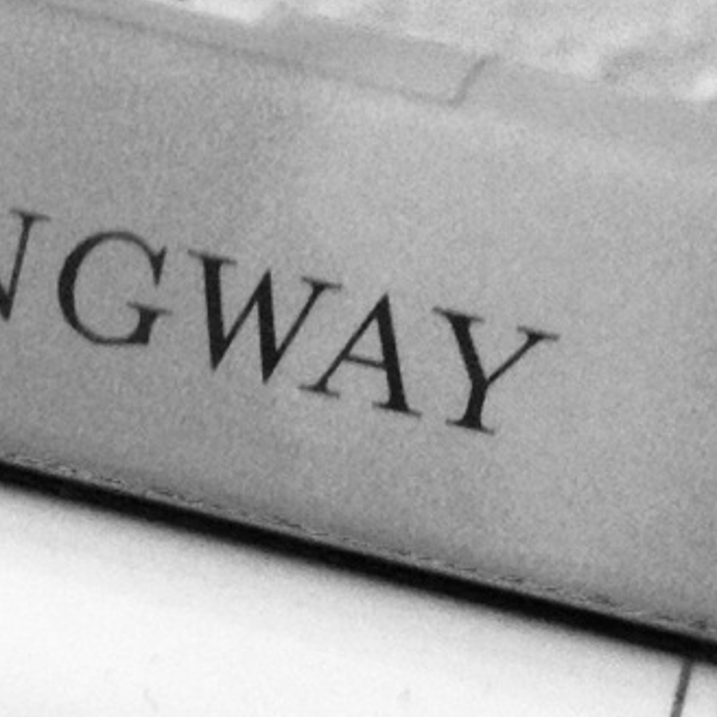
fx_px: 4523
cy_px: 686
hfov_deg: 9.0
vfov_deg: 9.0
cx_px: -94
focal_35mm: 193
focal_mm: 4.28
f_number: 2.4
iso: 250
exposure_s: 1/20
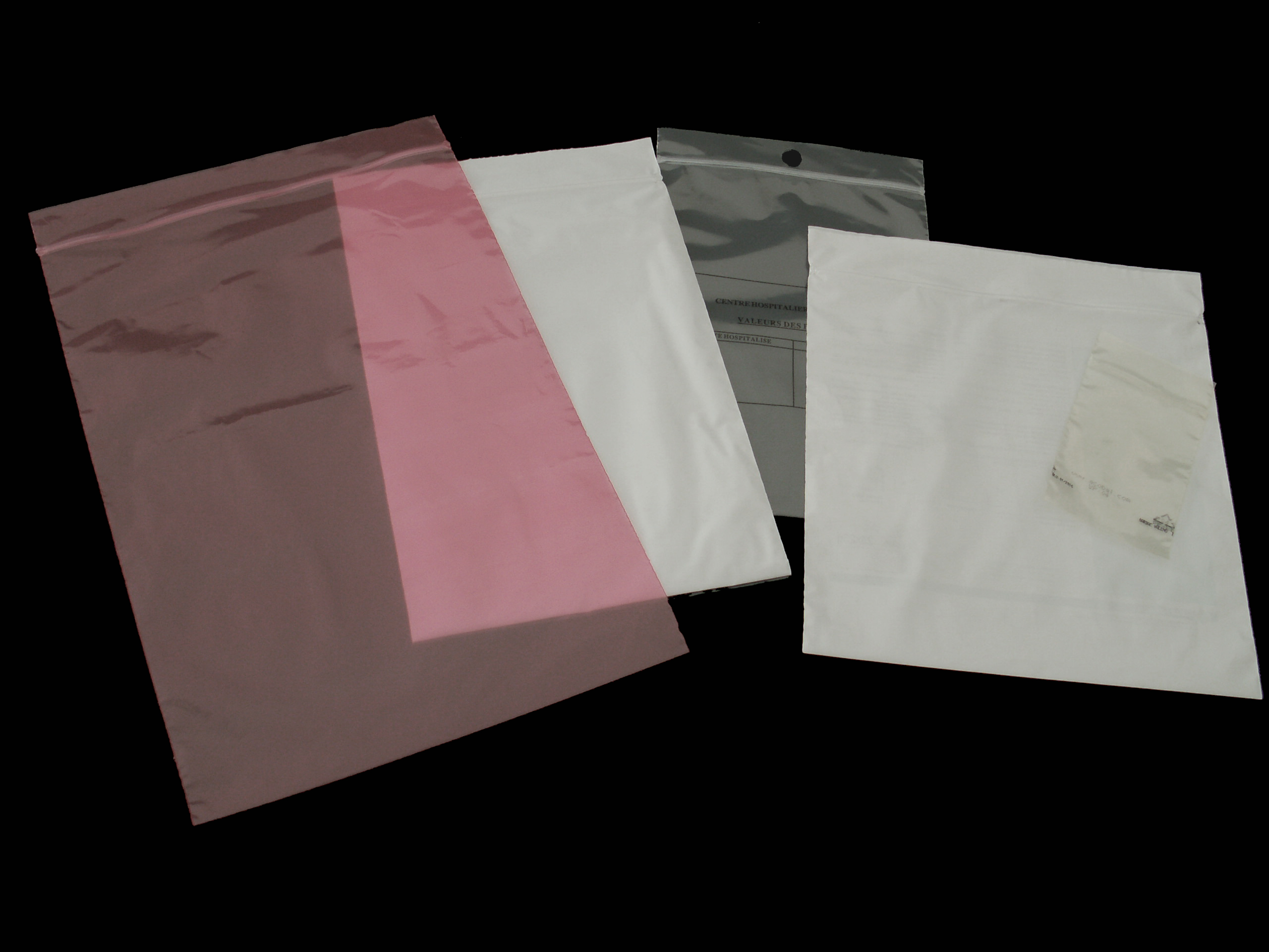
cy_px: 476
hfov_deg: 52.6
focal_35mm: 35
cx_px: 634
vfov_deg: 40.7
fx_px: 1283
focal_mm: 5.86
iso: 50
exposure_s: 1/60
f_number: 2.8
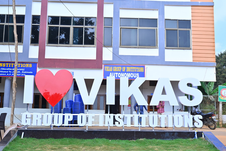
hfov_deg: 43.6
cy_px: 75
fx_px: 282
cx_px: 115
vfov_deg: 29.9
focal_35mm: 45
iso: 250
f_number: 11
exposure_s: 1/125
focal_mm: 44
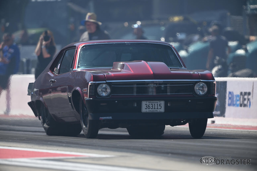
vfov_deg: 2.0
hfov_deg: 2.9
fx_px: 4994
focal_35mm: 700
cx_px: 128
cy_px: 86
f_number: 5.6
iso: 320
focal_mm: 700
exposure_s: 1/2000
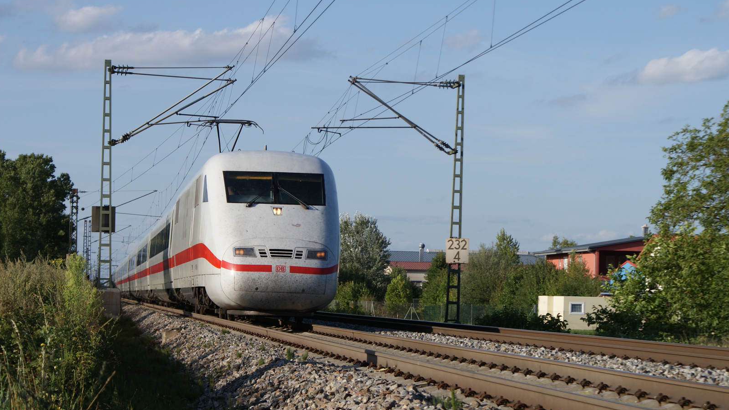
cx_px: 364
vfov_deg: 12.7
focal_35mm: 95
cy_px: 210
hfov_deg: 22.5
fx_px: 1837
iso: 100
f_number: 7.1
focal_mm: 60
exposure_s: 1/250
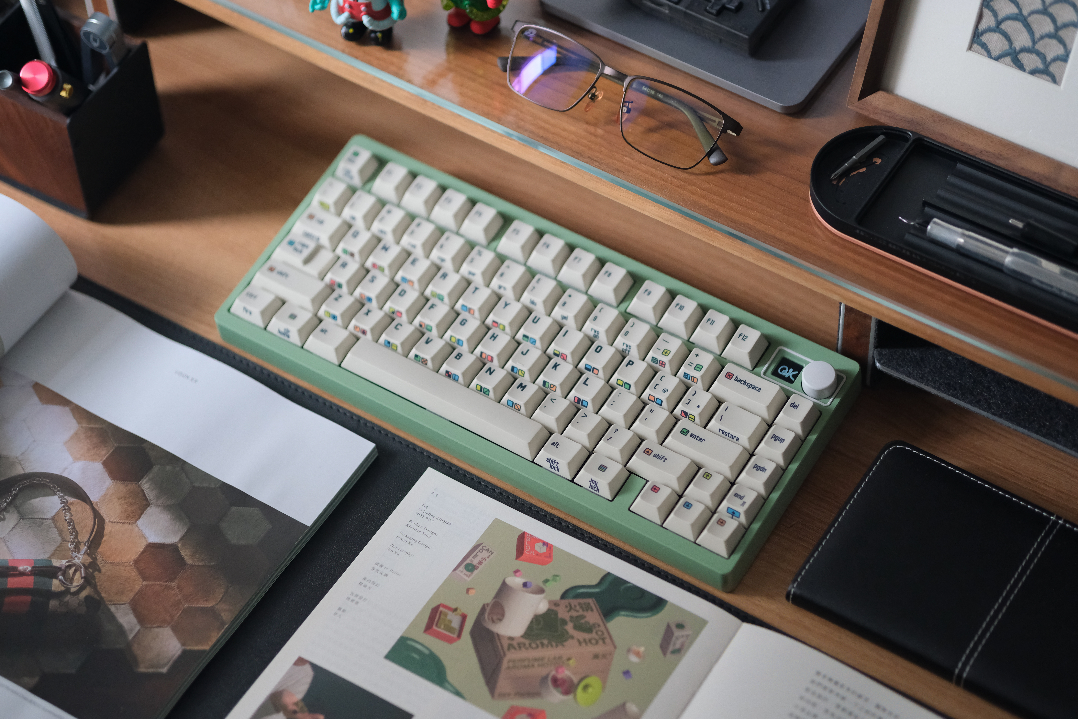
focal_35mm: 84
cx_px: 539
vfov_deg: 16.3
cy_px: 360
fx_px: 2515
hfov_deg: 24.2
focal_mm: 56
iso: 1600
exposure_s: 1/340
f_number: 1.4
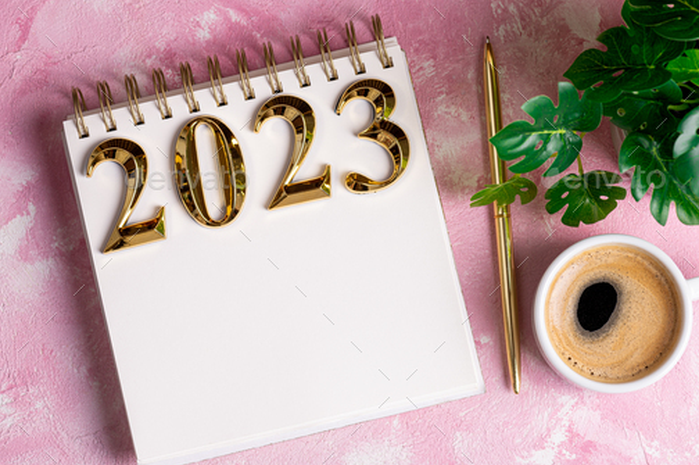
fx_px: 2386
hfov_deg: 16.7
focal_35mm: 123
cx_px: 391
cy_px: 244
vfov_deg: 11.1
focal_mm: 105
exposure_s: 1/125
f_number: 11
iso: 64
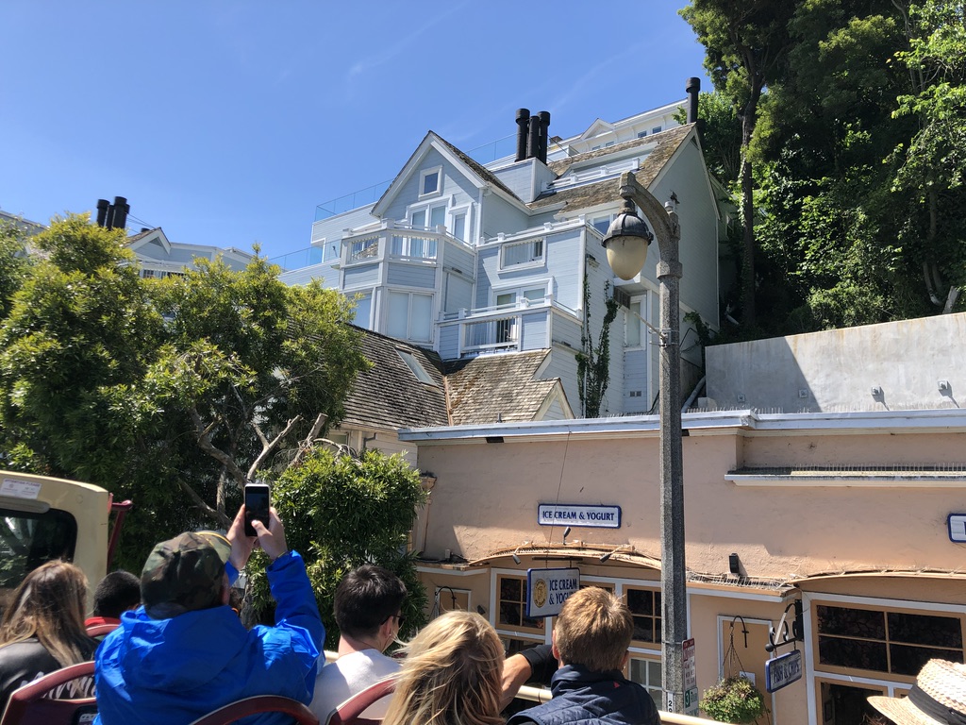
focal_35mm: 28
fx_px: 781
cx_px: 483
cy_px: 362
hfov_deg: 63.4
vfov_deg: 49.7
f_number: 1.8
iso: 20
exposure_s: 1/1200
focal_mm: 4
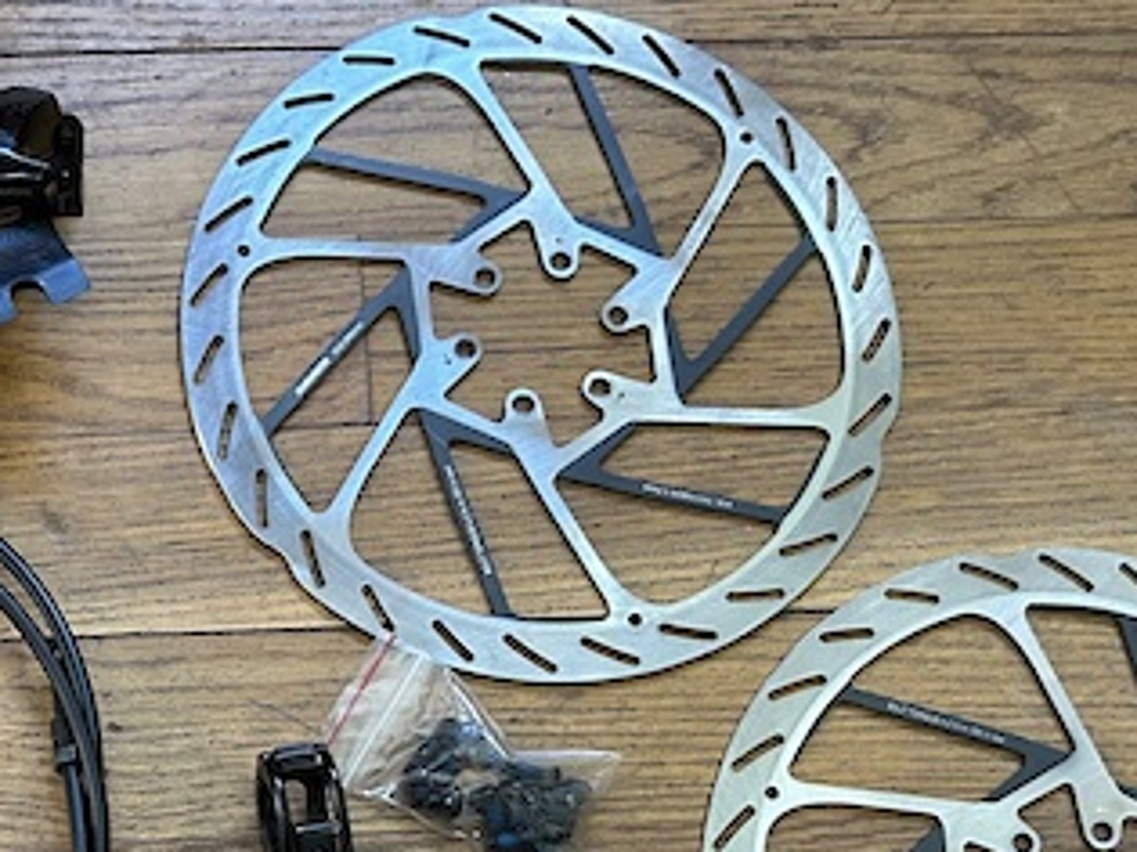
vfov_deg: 21.5
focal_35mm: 66
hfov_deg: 28.0
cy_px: 852
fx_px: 2167
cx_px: 61
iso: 400
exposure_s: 1/60
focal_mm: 5.7
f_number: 1.5
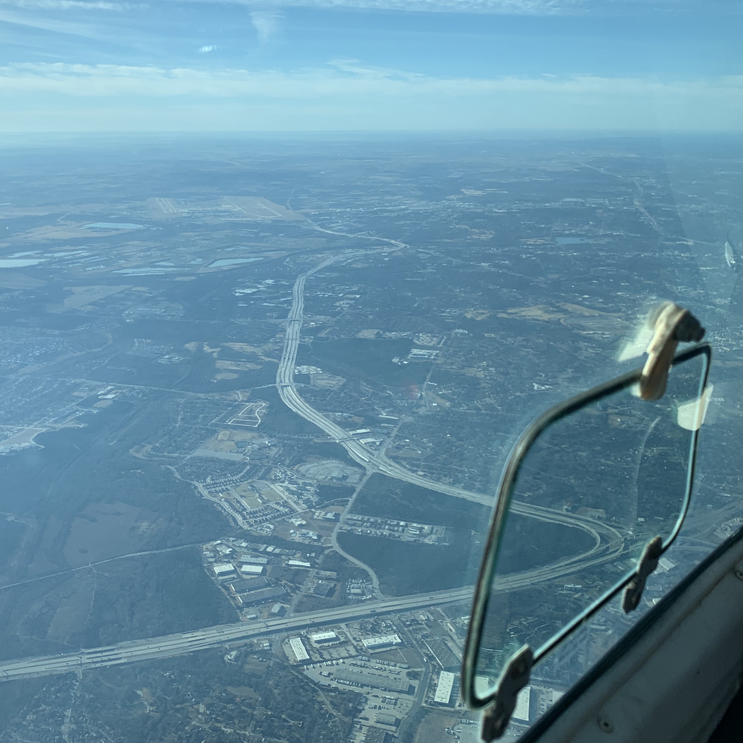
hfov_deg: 46.9
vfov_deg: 47.2
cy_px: 342
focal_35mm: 35
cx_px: 287
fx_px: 850
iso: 25
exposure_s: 1/1916
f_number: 1.8
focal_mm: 4.25
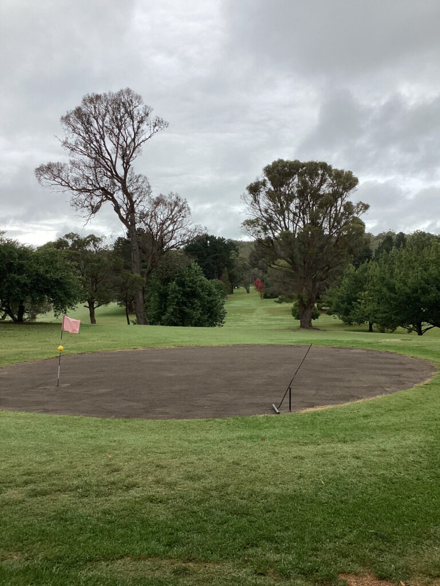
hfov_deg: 45.4
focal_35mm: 31
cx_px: 220
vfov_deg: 58.4
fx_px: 525
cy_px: 293
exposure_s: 1/303
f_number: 2.4
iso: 25
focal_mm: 3.3
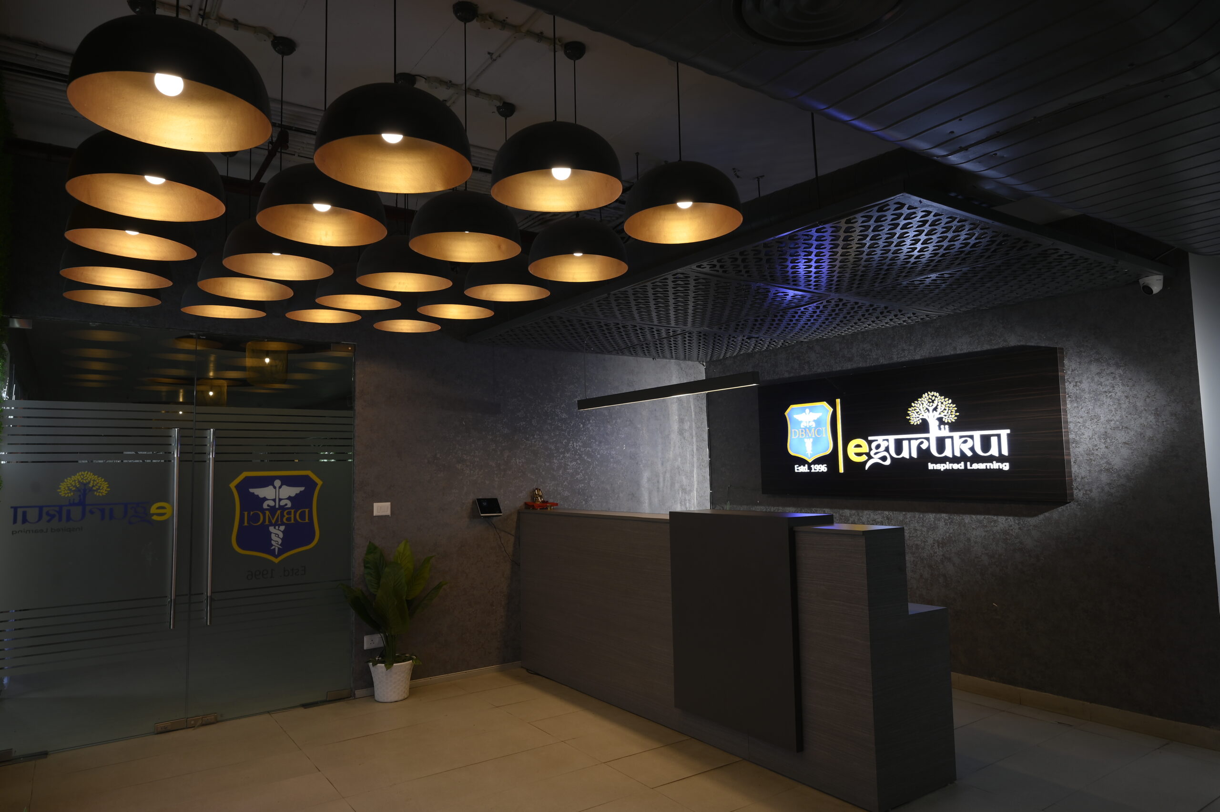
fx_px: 762
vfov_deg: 56.1
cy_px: 406
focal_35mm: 22
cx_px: 610
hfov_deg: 77.4
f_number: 7.1
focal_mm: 22.5
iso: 160
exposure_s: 1/8
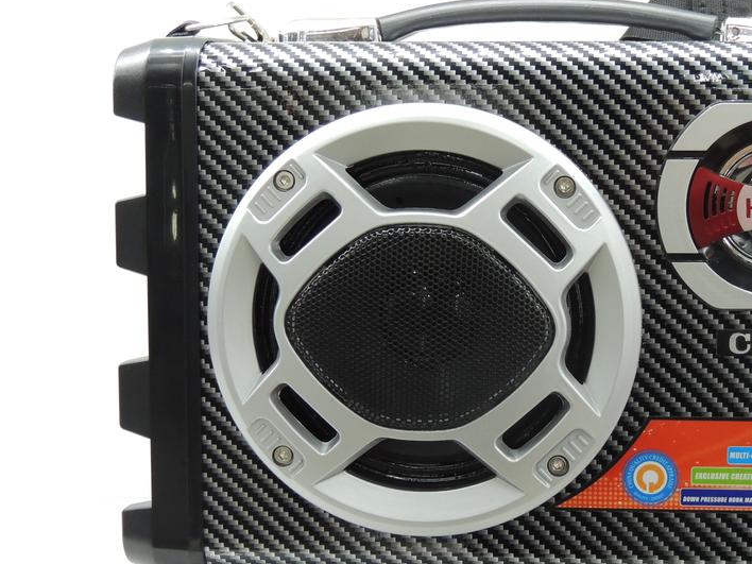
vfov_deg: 21.6
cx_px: 507
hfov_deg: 28.4
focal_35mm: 68
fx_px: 1477
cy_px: 241
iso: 400
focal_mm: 8.3
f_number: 3.5
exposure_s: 1/30
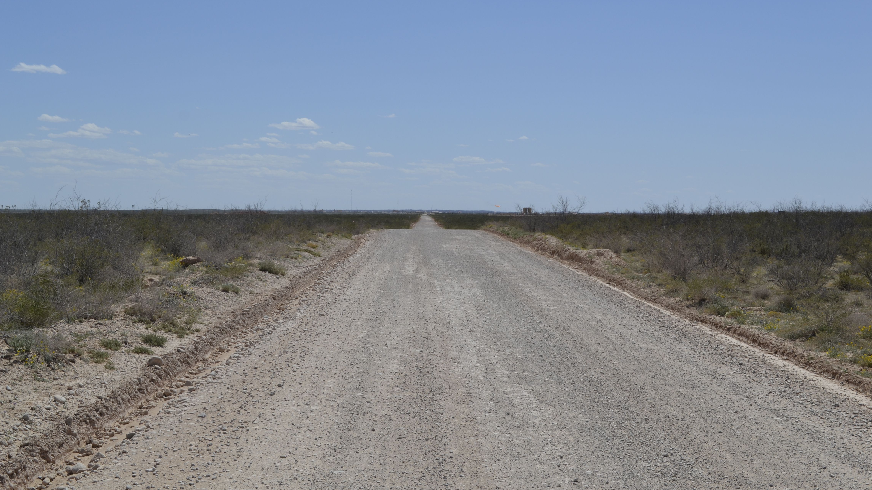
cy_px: 231
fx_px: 1284
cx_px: 436
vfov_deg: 21.6
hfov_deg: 37.5
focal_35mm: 56
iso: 100
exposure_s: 1/320
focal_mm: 35
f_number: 9
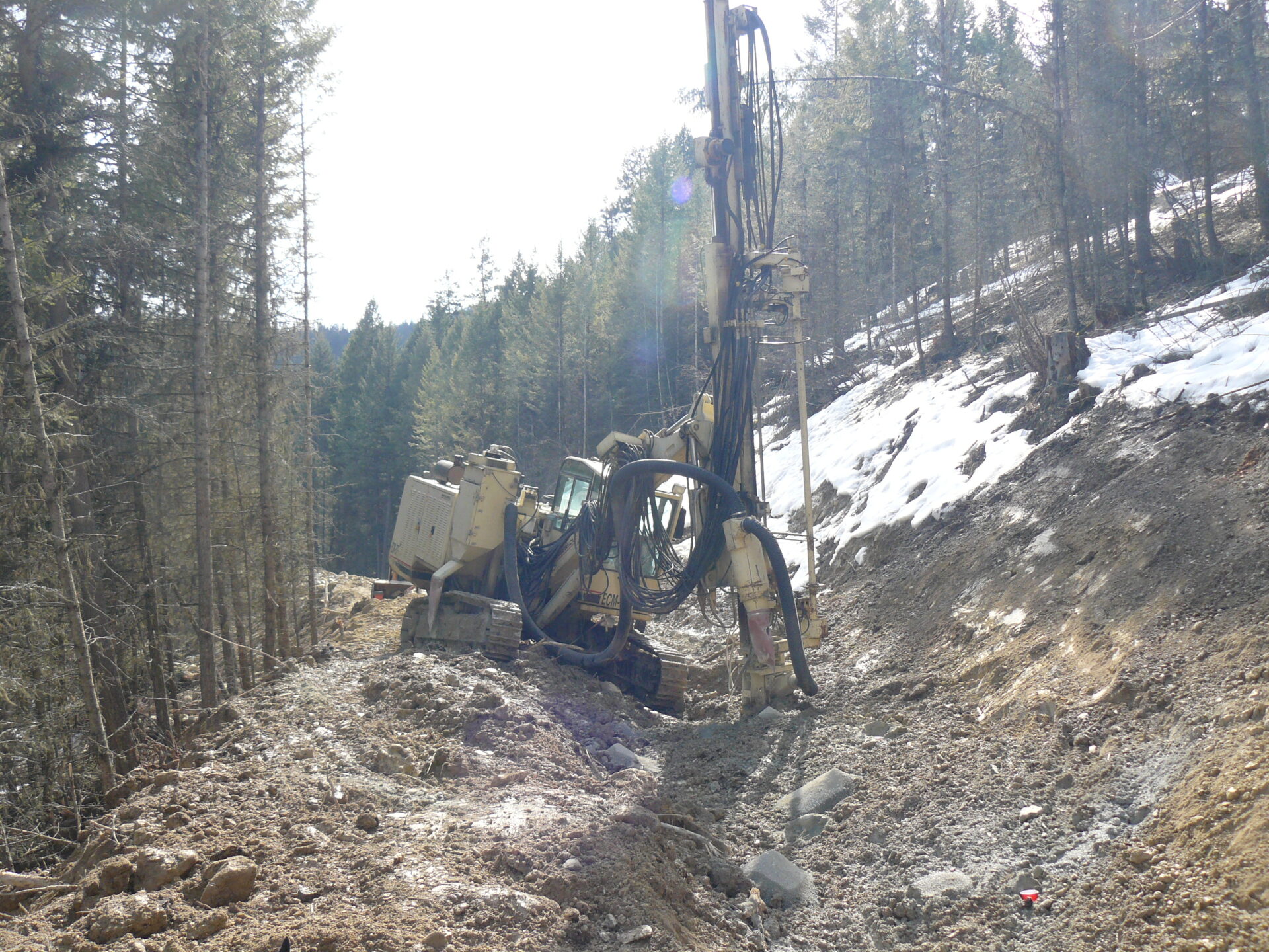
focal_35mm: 36
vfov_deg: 39.7
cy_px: 476
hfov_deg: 51.4
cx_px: 634
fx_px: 1320
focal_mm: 6
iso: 100
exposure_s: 1/200
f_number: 4
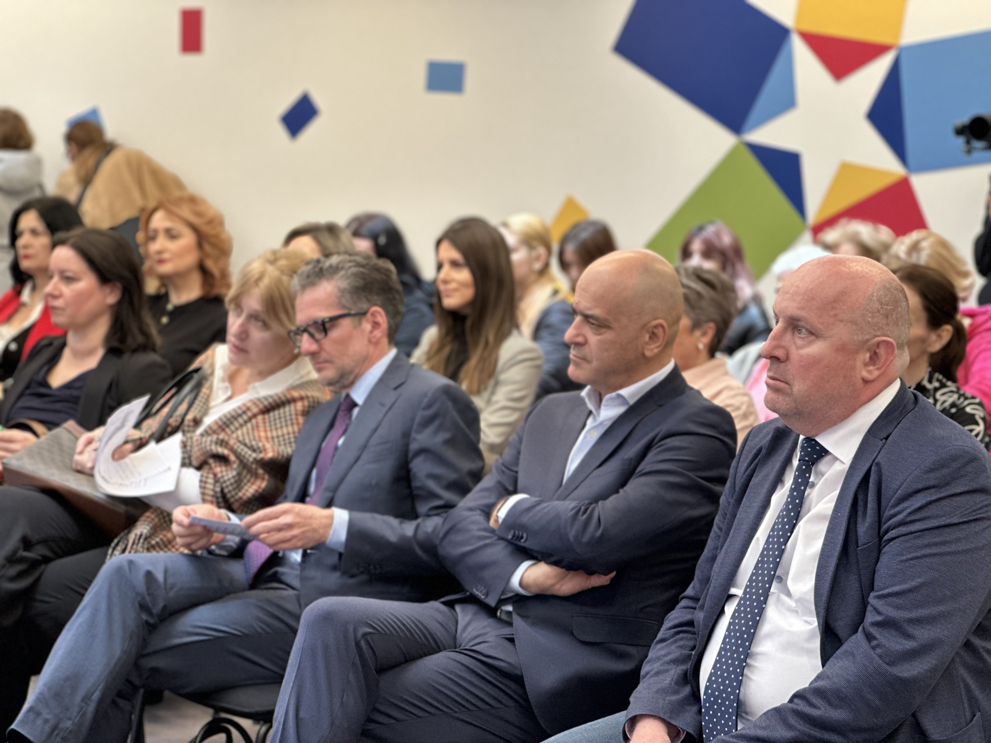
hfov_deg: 25.3
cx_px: 496
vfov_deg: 19.1
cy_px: 372
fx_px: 2204
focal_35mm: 77
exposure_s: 1/33
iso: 125
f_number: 2.8
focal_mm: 9
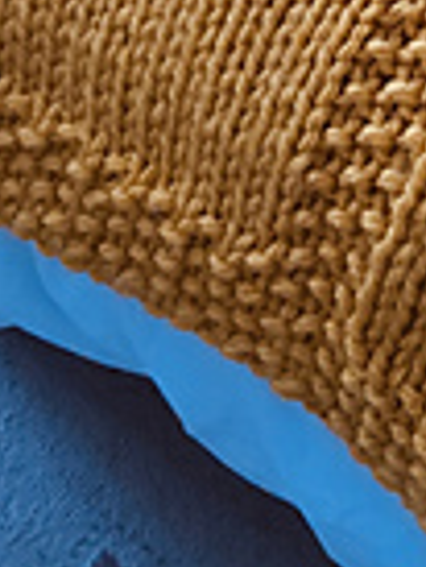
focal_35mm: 106
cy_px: -252
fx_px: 1737
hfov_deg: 13.3
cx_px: 610
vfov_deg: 17.0
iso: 200
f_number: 2.2
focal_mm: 4.15
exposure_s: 1/25
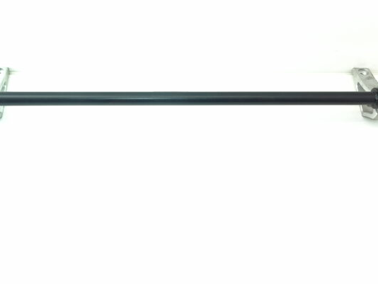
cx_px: 171
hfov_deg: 41.2
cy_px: 101
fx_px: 503
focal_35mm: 46
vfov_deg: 31.4
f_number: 3.5
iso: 80
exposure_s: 1/60
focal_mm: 4.1
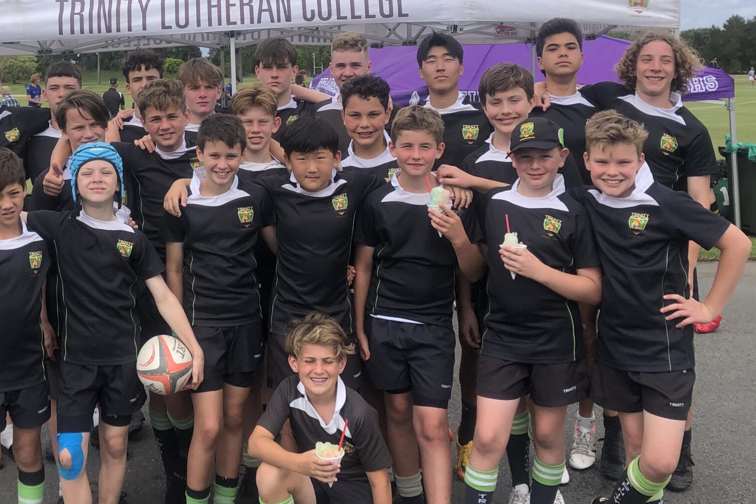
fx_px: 1029
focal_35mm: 49
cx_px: 236
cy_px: 161
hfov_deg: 39.7
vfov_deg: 27.3
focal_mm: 3.99
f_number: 1.8
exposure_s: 1/2024
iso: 20
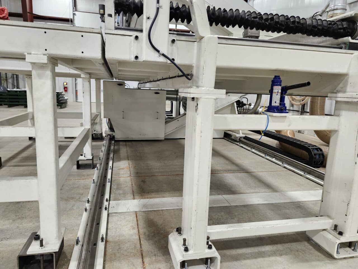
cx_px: 179
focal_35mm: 23
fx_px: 238
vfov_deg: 58.9
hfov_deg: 73.9
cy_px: 134
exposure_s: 1/120
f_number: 1.8
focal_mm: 5.54
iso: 250
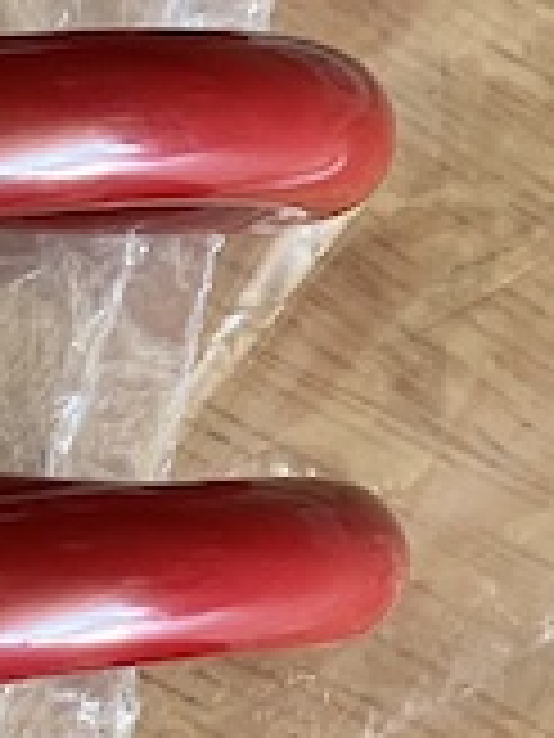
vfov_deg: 7.8
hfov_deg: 5.8
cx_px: 455
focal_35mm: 254
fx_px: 5420
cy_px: 162
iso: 160
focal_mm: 6
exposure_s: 1/99
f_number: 2
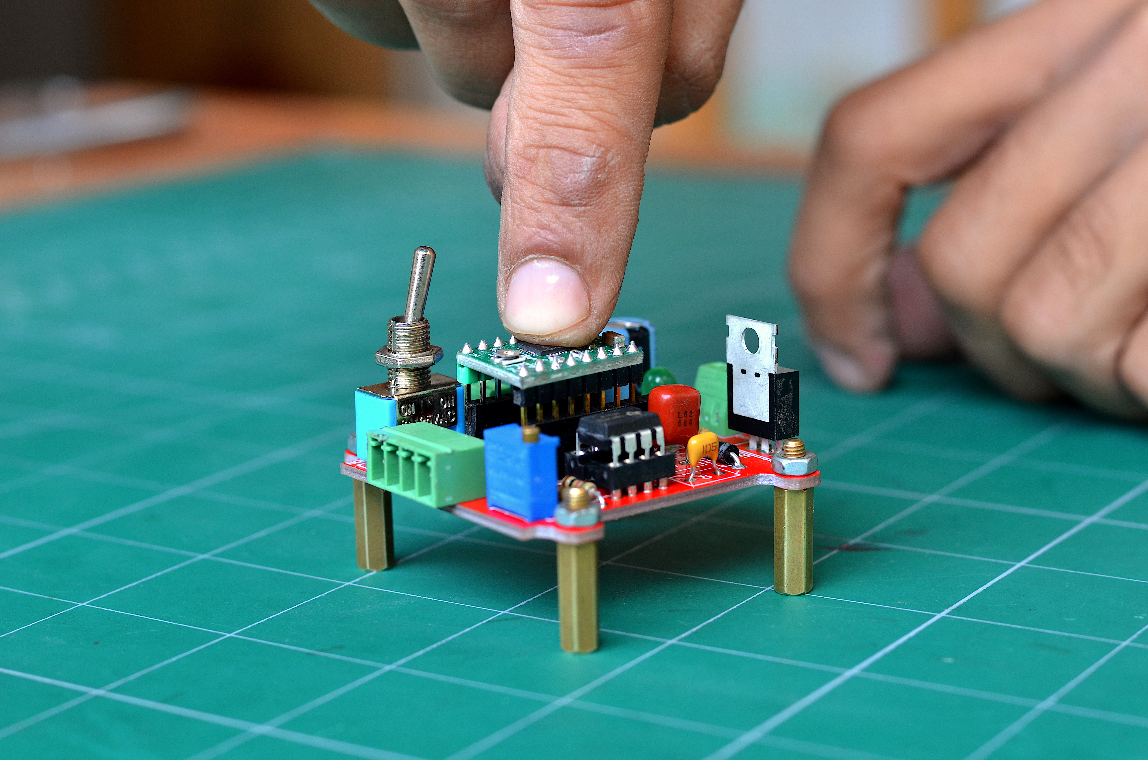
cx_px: 574
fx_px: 2387
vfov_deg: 18.1
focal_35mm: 75
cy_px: 380
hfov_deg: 27.0
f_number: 5
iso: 400
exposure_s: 1/100
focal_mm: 50
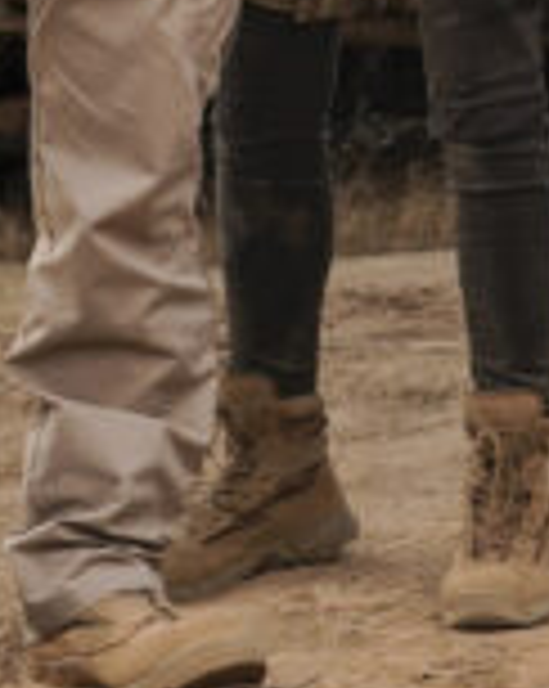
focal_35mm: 210
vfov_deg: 9.0
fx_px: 4274
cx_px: 1375
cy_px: -229
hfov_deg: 6.9
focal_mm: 40
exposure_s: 1/250
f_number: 11
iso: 320
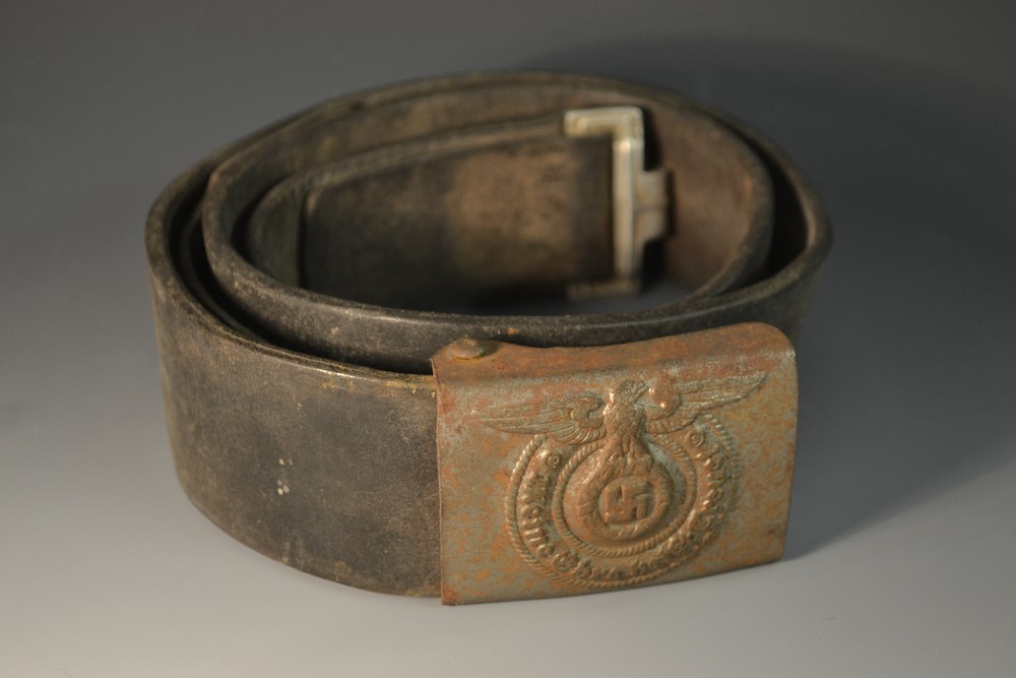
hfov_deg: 24.6
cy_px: 339
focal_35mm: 82
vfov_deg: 16.6
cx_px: 508
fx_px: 2329
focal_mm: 55
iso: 640
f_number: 5.6
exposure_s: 1/15
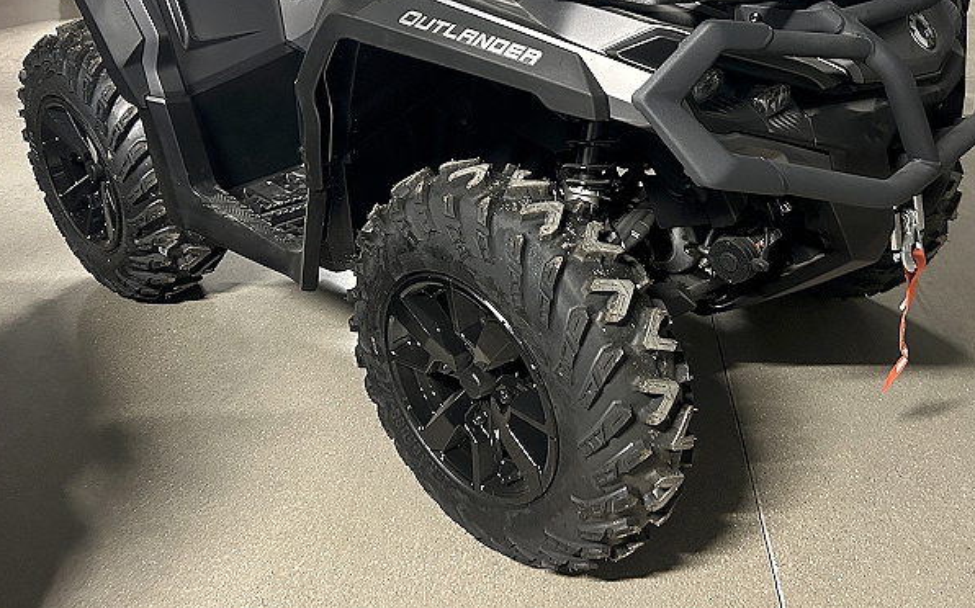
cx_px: 504
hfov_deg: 52.8
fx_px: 983
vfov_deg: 33.7
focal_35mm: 37
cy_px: 155
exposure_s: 1/30
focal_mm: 5.7
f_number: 1.5
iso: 500
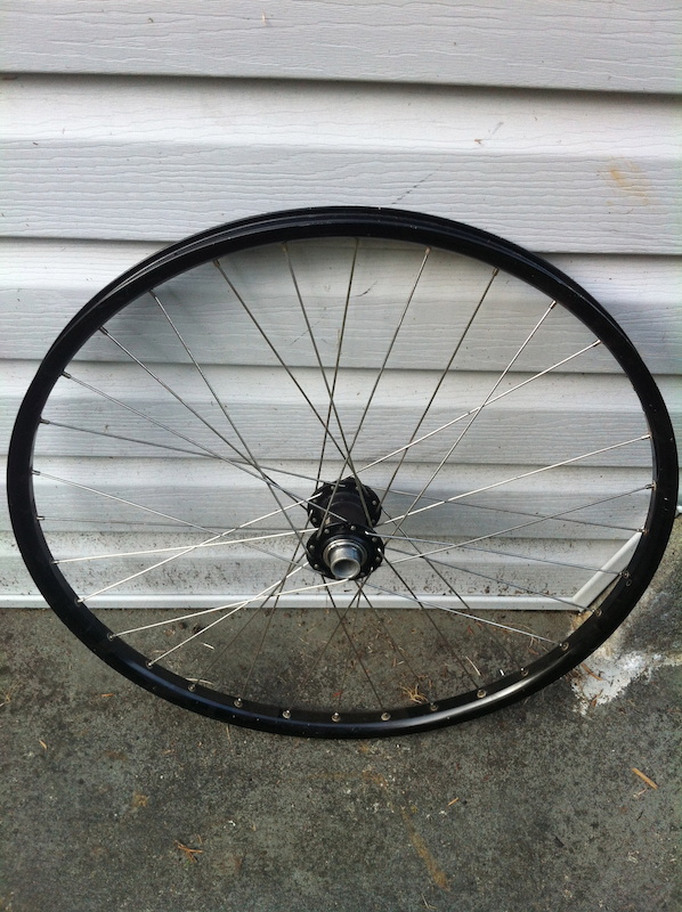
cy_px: 456
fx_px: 921
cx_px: 341
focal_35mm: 35
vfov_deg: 52.7
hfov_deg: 40.6
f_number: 2.8
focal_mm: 3.85
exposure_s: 1/100
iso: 80
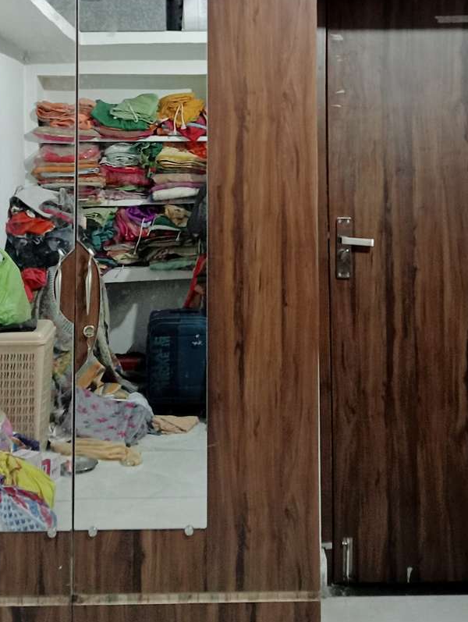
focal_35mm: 56
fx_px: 1007
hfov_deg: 26.2
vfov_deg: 33.3
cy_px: 126
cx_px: 256
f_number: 1.8
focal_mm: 4.04
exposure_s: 1/25
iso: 1637
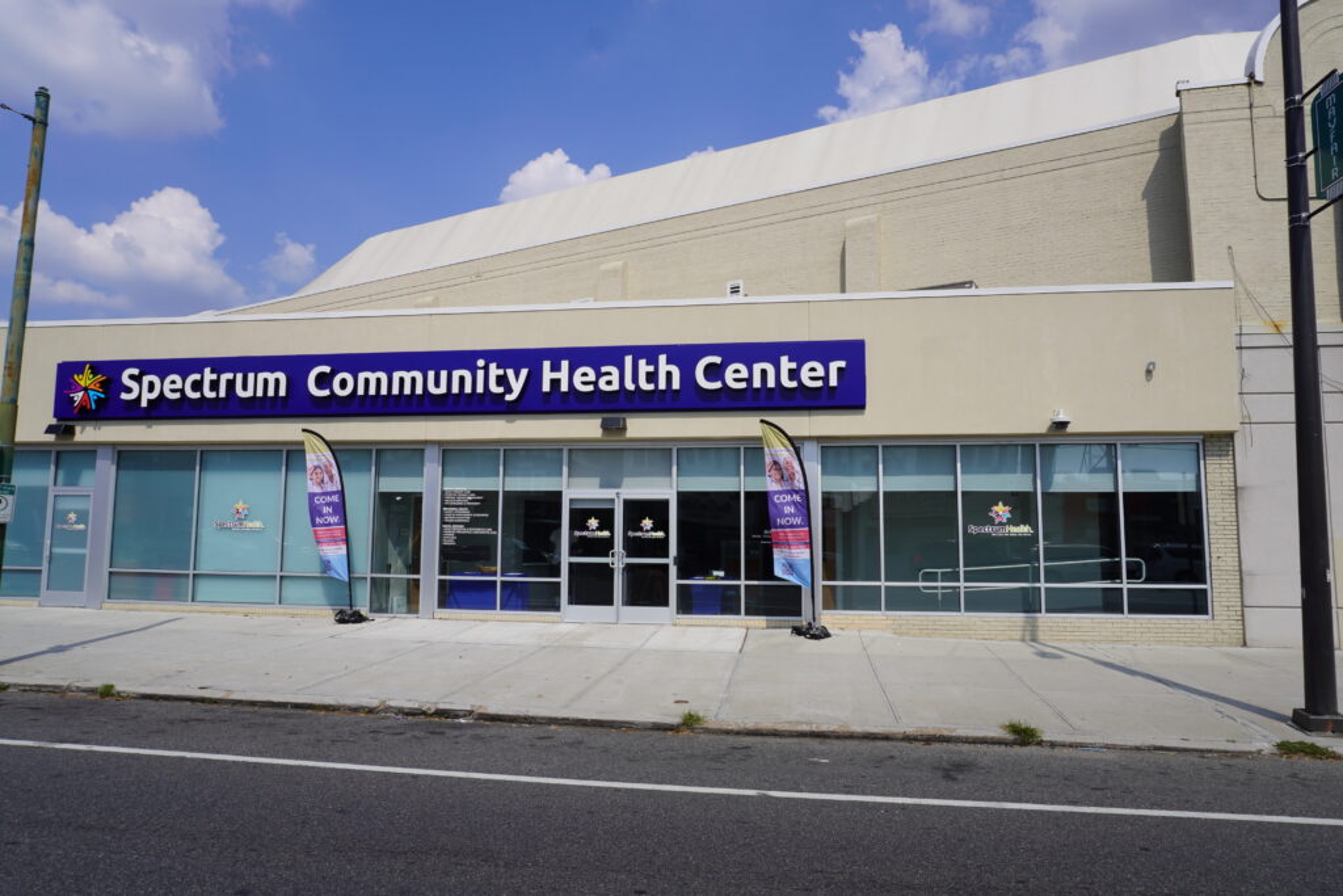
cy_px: 448
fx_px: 895
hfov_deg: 73.7
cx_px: 672
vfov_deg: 53.1
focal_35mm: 24
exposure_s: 1/320
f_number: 10
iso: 100
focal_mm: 16
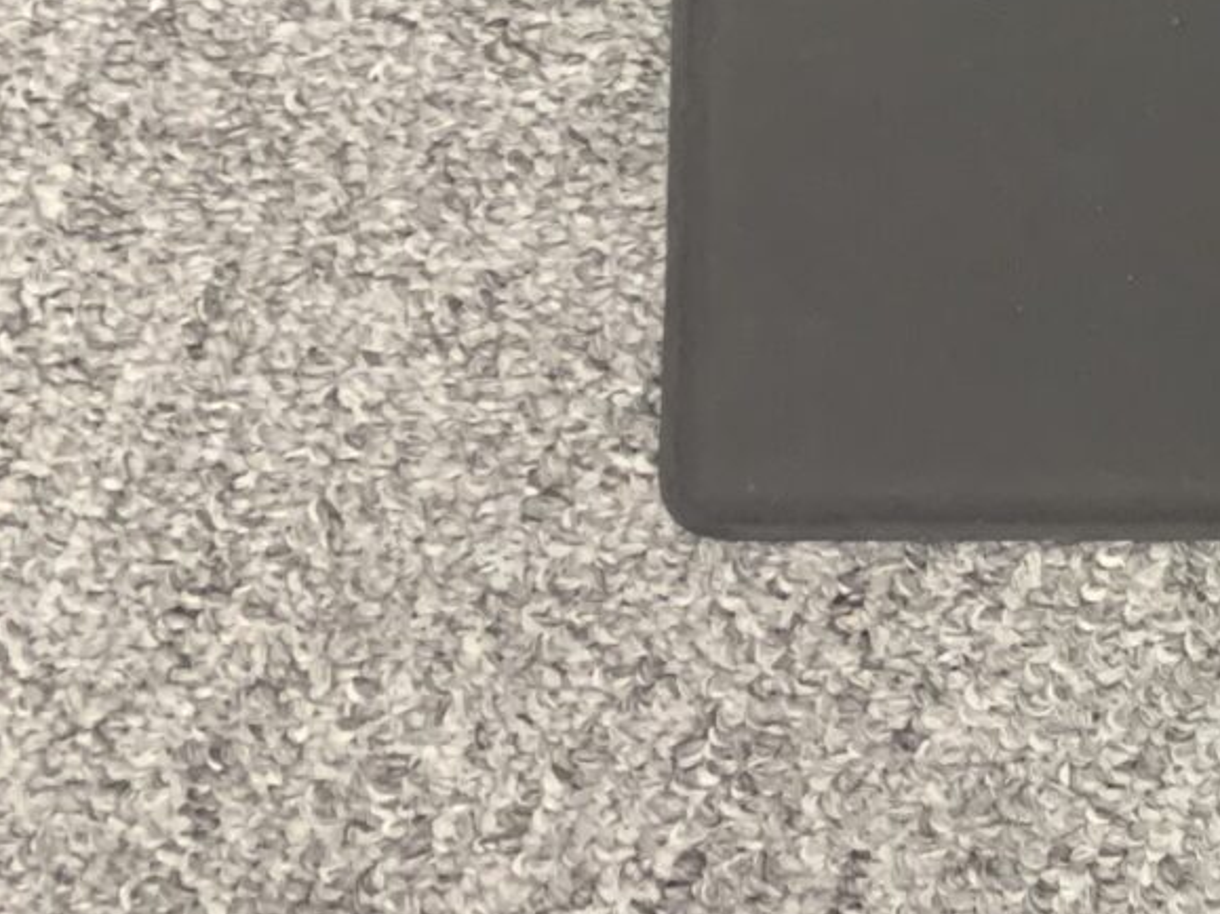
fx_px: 4052
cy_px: -1007
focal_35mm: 115
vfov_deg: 11.4
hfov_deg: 15.5
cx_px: 1934
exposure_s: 1/60
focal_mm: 4.25
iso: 320
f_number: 1.8
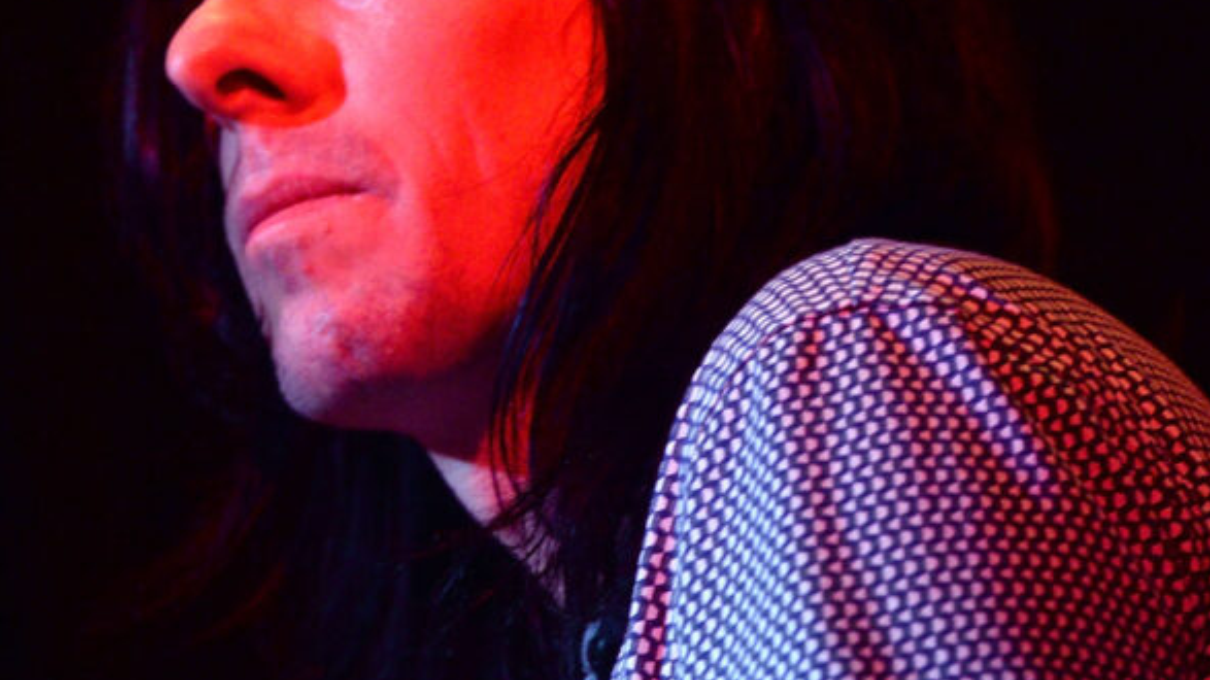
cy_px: 279
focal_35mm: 449
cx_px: 371
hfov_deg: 4.8
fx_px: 14404
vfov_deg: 2.7
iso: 2500
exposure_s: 1/125
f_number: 5.6
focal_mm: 195
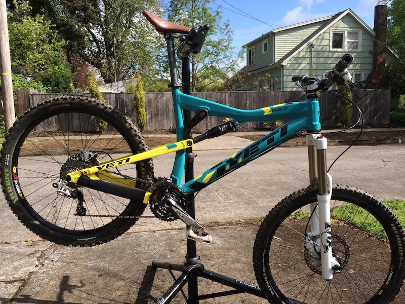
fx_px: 351
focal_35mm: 30
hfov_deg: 60.0
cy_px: 152
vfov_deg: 46.8
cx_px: 202
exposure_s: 1/1466
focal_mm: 4.12
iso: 32
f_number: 2.2
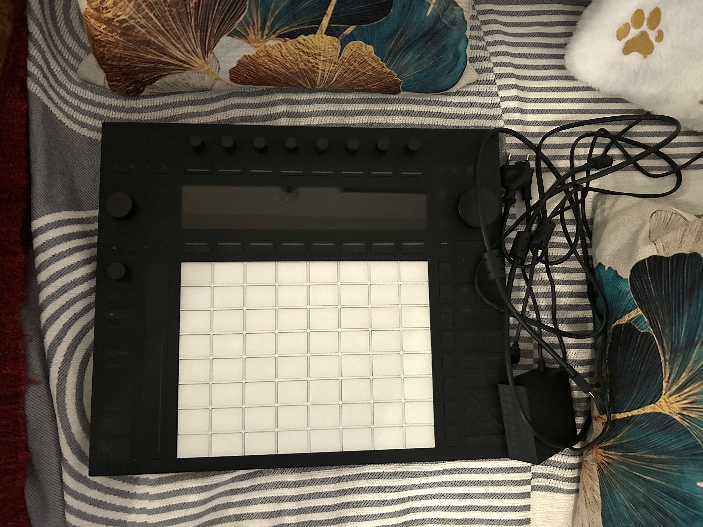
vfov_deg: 53.1
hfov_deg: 67.3
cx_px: 352
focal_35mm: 26
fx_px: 528
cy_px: 264
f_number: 1.5
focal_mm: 5.7
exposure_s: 1/25
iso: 800
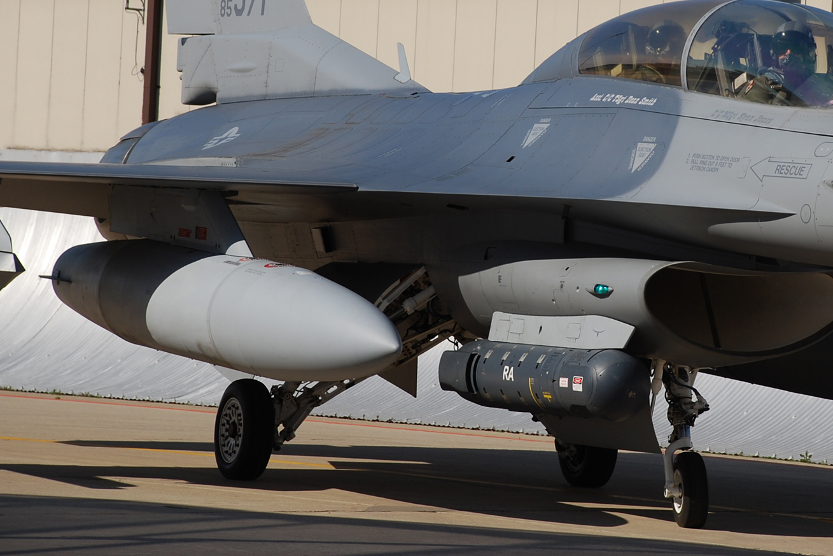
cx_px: 599
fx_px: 5021
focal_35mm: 217
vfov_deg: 6.3
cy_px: 123
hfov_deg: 9.5
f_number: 6.3
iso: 100
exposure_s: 1/640
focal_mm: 90
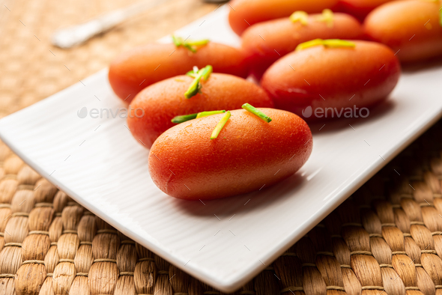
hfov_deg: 33.4
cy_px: 148
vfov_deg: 22.6
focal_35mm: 60
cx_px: 221
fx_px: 737
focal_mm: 60
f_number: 5
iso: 125
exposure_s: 1/125
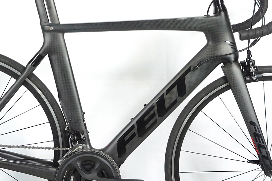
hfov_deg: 24.6
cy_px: 90
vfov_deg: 16.6
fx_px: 623
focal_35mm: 82
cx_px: 136
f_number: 5.6
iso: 3200
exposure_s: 1/200
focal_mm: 55
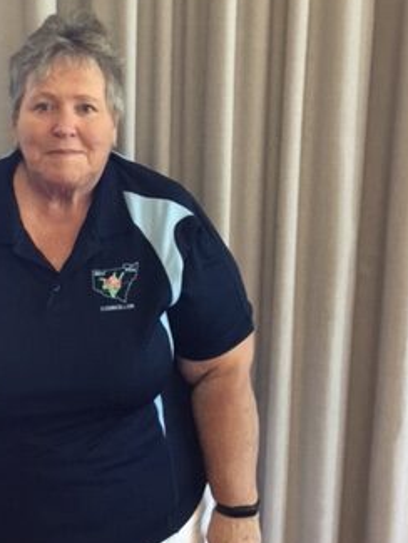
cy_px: 164
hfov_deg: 23.7
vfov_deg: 31.3
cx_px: 87
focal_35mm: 61
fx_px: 958
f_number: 2.4
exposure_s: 1/33
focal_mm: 3.3
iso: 125
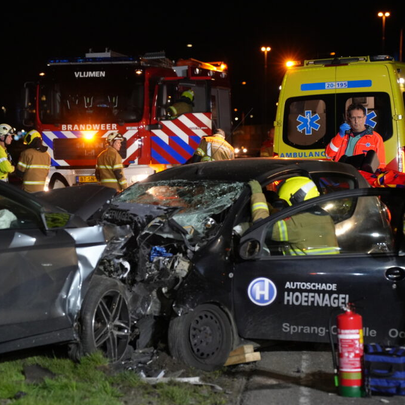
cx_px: 176
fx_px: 1787
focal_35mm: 135
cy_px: 202
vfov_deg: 12.9
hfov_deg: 12.9
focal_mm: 105
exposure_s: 1/125
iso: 4000
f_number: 4
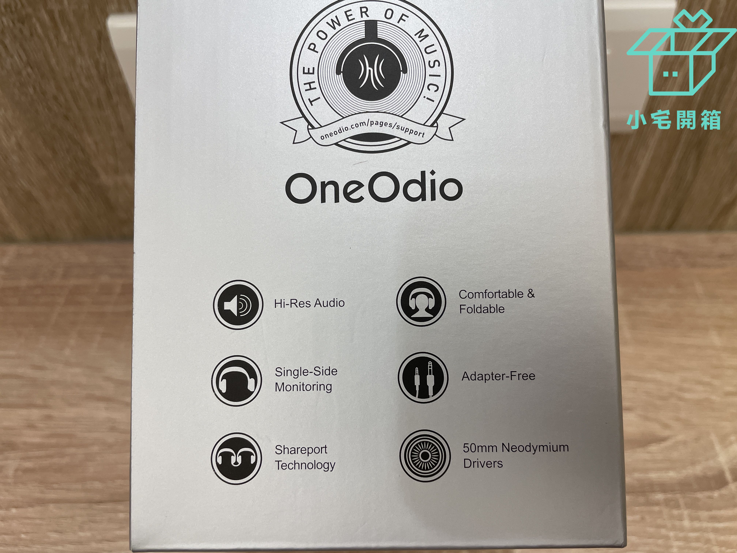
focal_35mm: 26
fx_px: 554
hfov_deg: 67.3
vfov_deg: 53.1
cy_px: 276
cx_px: 368
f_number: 1.6
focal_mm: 4.2
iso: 100
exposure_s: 1/120
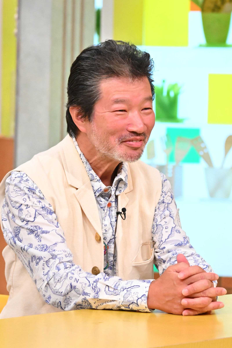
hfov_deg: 7.6
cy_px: 174
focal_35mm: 180
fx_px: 1740
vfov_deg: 11.4
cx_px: 116
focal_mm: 120
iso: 3200
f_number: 5
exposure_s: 1/320
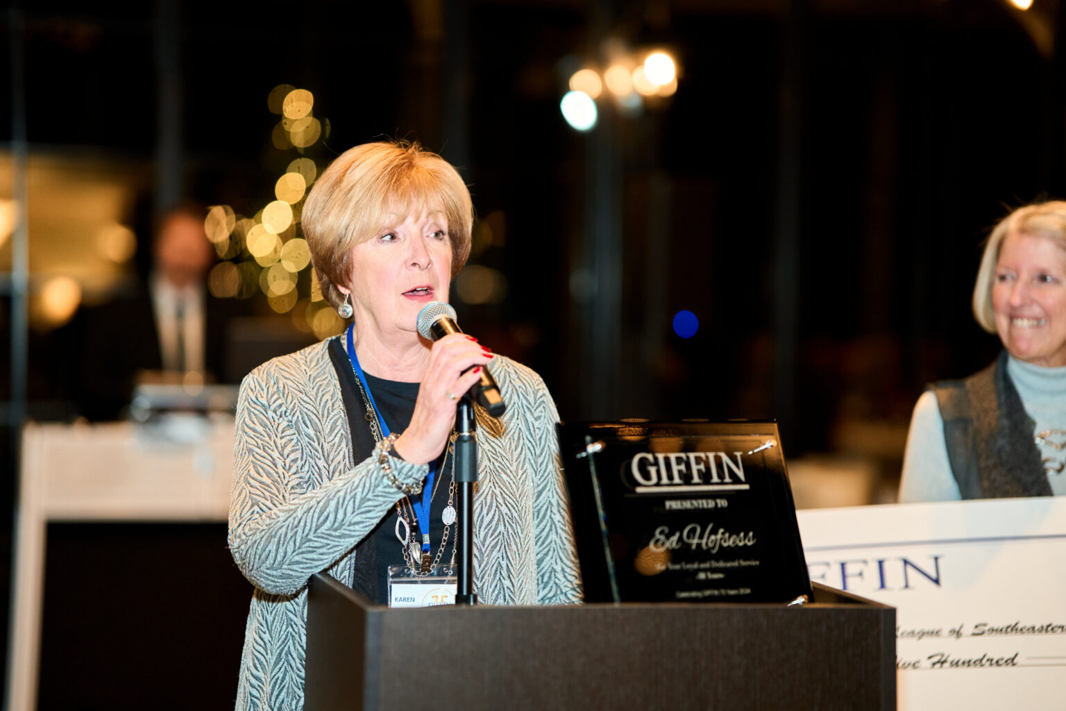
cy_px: 356
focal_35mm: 85
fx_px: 2517
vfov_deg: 16.1
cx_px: 533
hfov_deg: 23.9
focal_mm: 85
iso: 1600
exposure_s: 1/250
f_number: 1.4
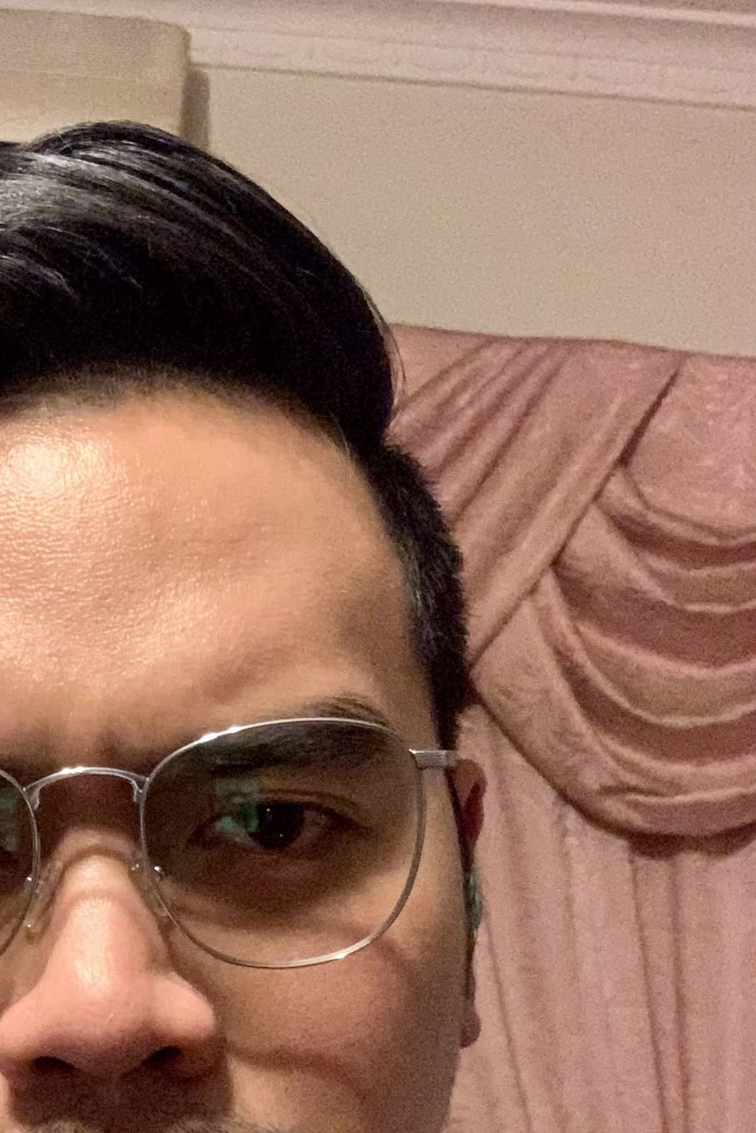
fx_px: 2141
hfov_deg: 19.6
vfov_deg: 29.1
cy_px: 880
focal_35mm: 68
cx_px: 58
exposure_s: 1/20
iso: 500
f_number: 2.2
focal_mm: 2.87
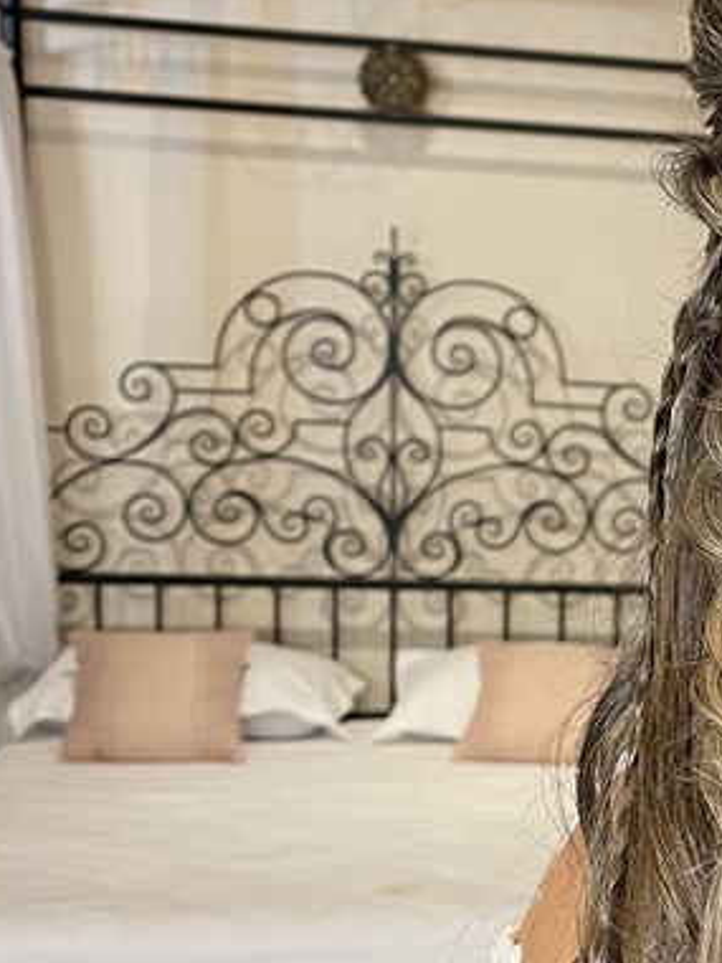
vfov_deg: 26.5
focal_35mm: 73
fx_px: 2030
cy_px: 655
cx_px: 980
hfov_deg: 18.5
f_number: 1.6
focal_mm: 5.1
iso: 100
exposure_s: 1/40
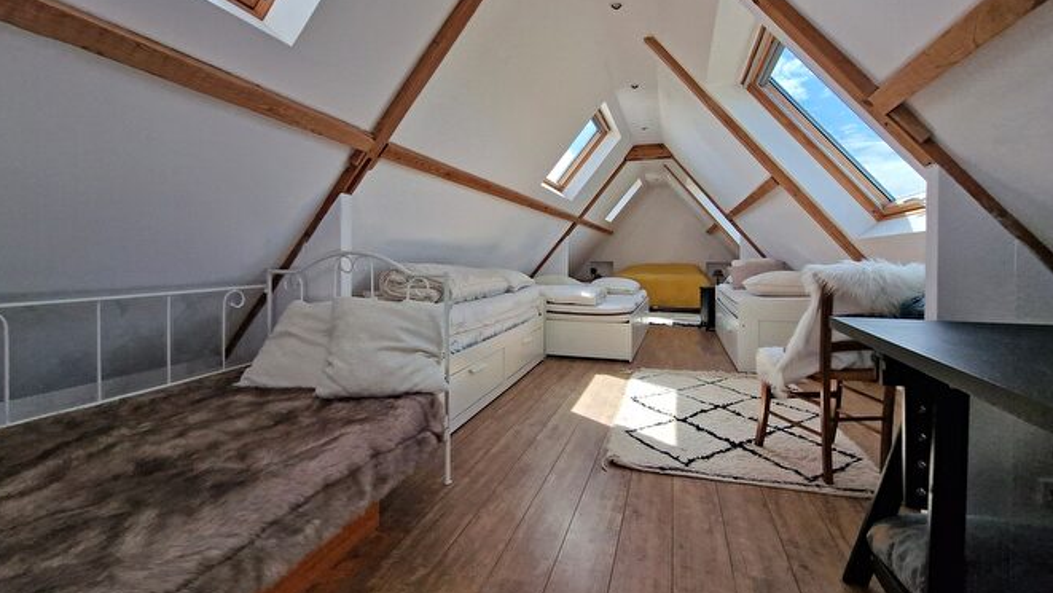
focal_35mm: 15
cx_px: 540
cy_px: 256
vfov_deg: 70.2
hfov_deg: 103.0
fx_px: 419
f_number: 2.2
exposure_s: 1/614
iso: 50
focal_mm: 2.2
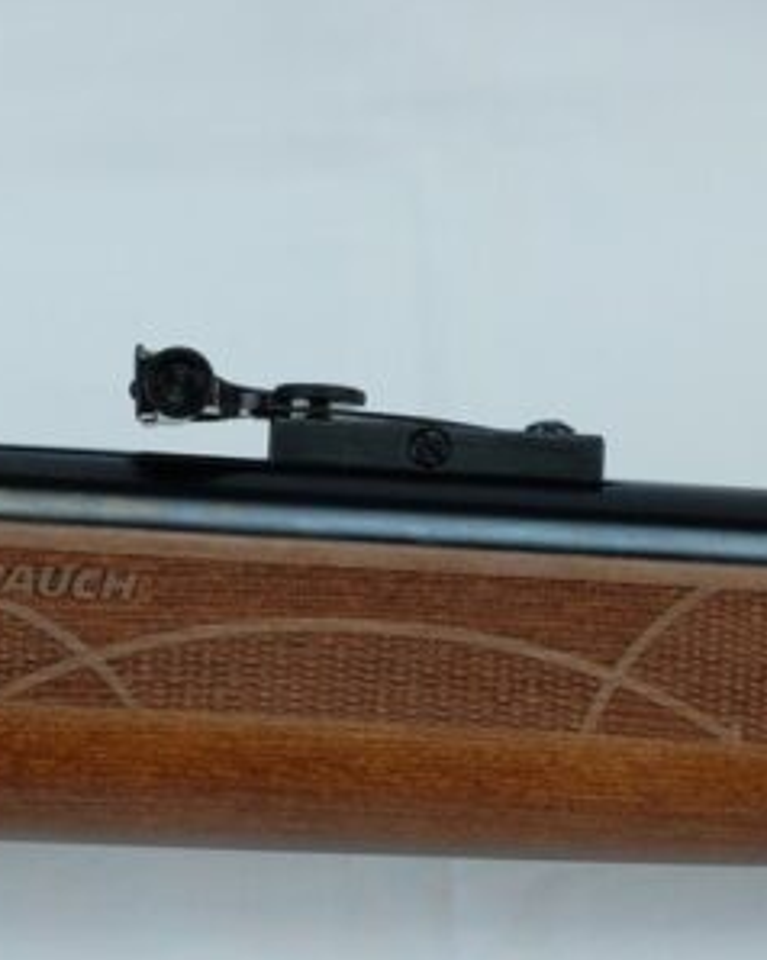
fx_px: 4119
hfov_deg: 10.6
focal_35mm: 145
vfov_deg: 13.3
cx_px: 313
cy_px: 552
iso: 400
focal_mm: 40
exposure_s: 1/100
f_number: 5
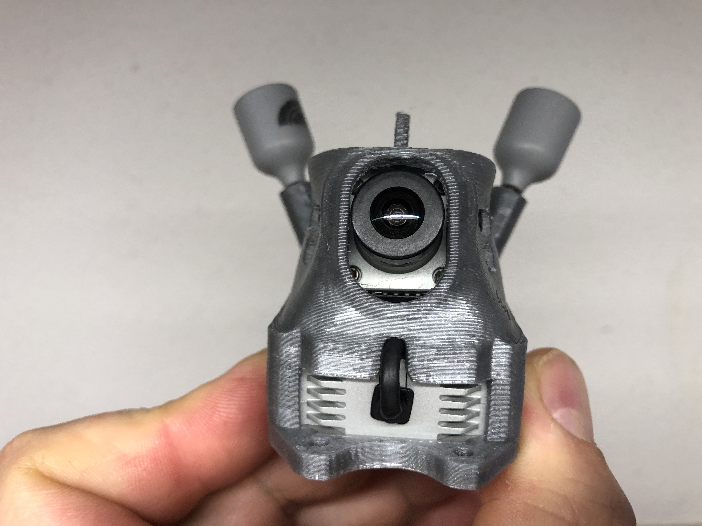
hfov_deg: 63.4
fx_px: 568
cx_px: 351
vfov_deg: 49.7
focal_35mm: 28
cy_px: 263
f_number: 1.8
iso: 32
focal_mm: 3.99
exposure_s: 1/25
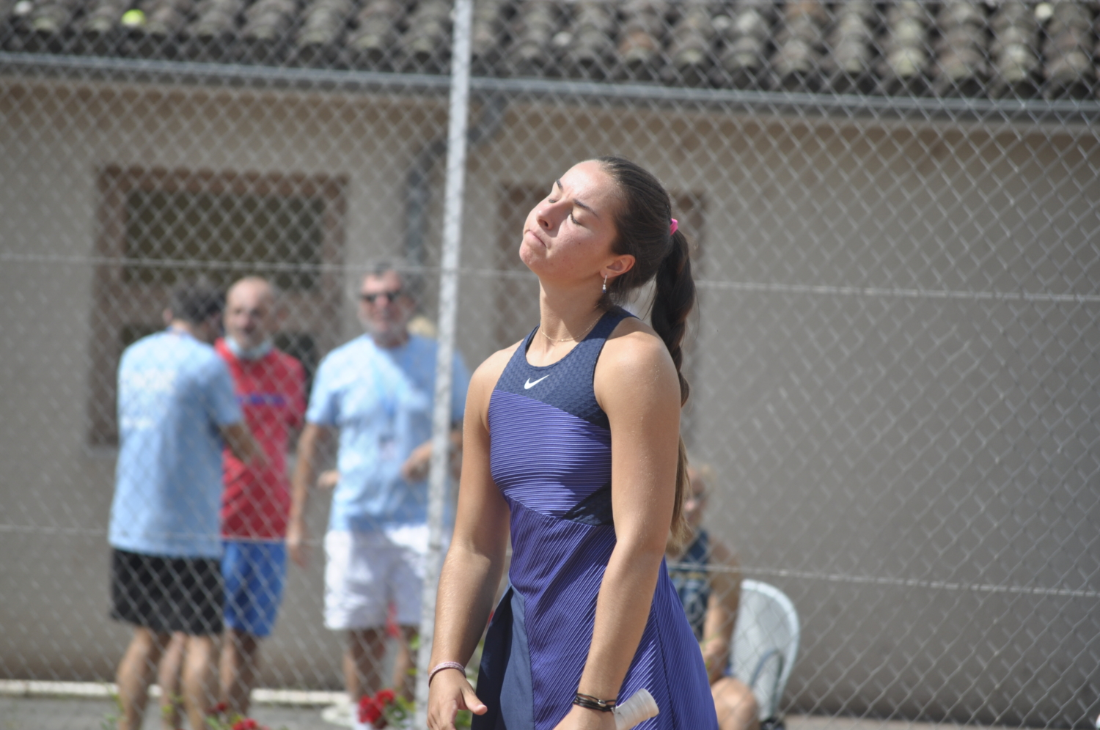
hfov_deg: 8.3
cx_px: 550
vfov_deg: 5.5
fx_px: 7553
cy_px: 365
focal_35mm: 248
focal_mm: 165
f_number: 5.3
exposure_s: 1/640
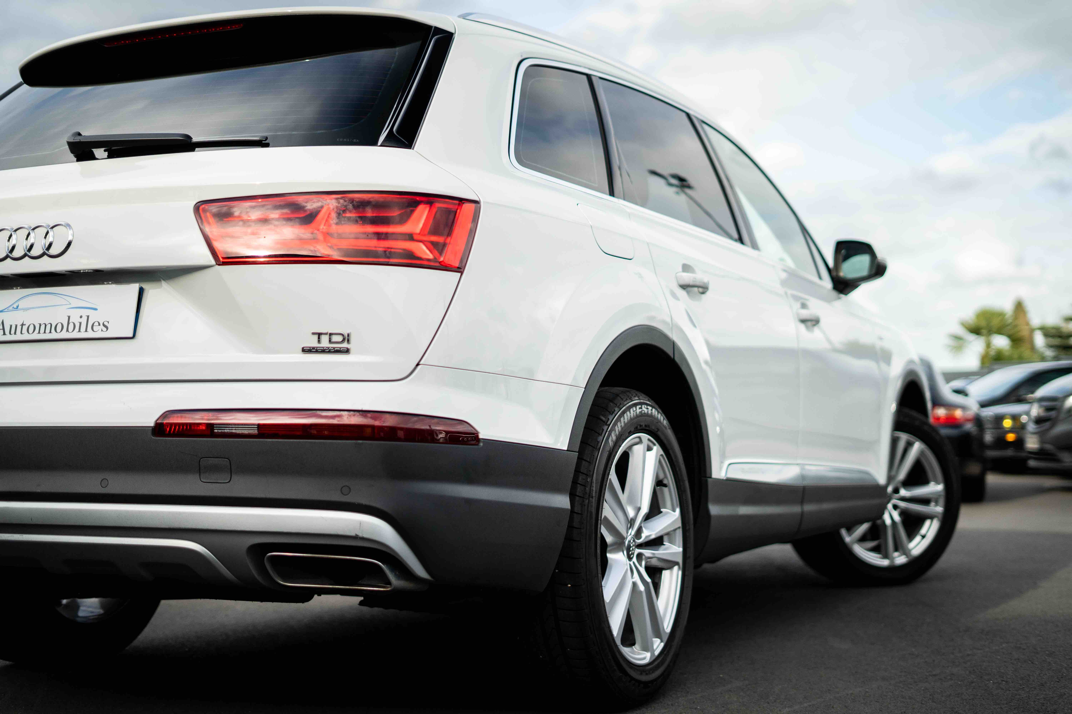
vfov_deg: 27.0
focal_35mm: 50
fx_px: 1489
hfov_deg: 39.6
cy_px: 357
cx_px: 536
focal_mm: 50
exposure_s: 1/2500
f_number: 1.8
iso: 320
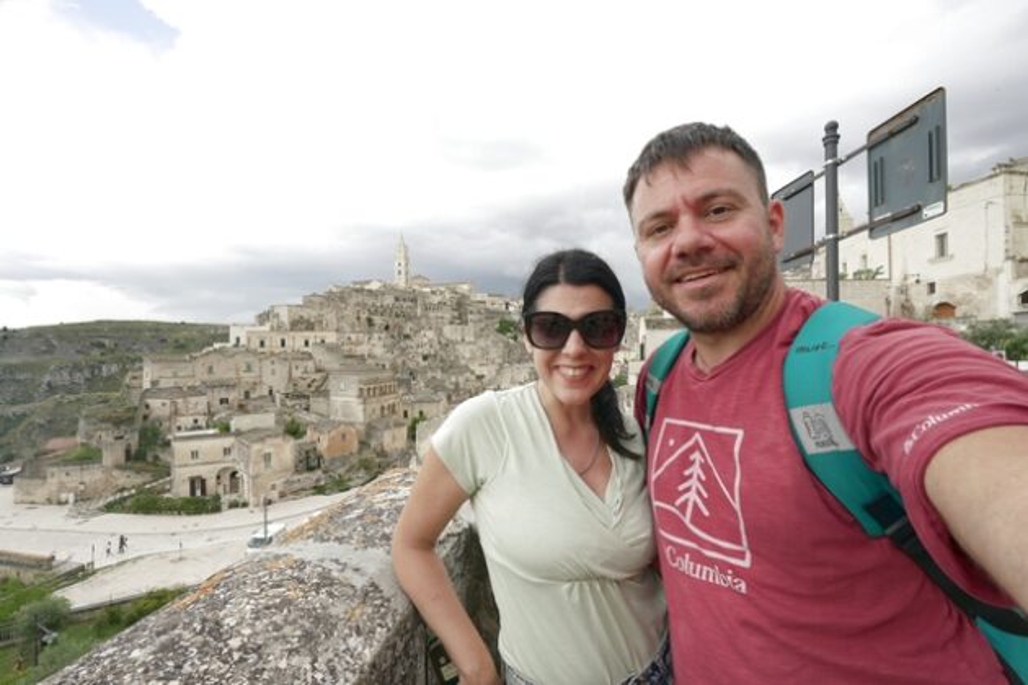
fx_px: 457
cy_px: 342
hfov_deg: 96.7
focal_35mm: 16
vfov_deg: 73.7
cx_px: 514
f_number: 9
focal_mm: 16
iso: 100
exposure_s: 1/80
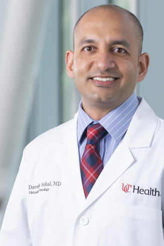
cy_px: 163
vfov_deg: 12.5
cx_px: 97
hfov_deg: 8.4
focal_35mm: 164
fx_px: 1121
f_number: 5
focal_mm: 116
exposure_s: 1/160
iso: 160
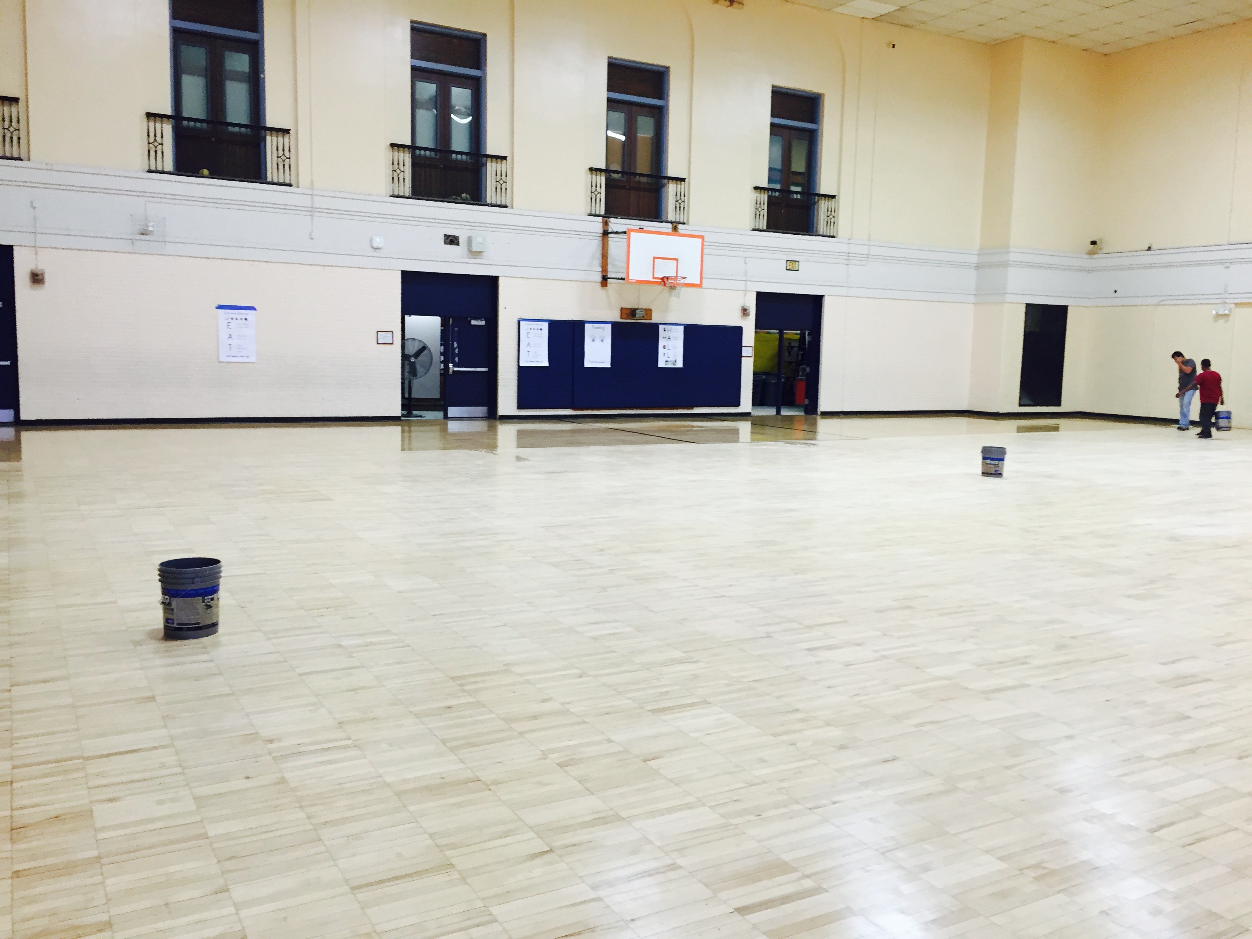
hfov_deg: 61.7
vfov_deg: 48.2
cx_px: 626
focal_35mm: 29
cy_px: 470
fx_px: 1049
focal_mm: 4.15
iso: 80
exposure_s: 1/30
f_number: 2.2
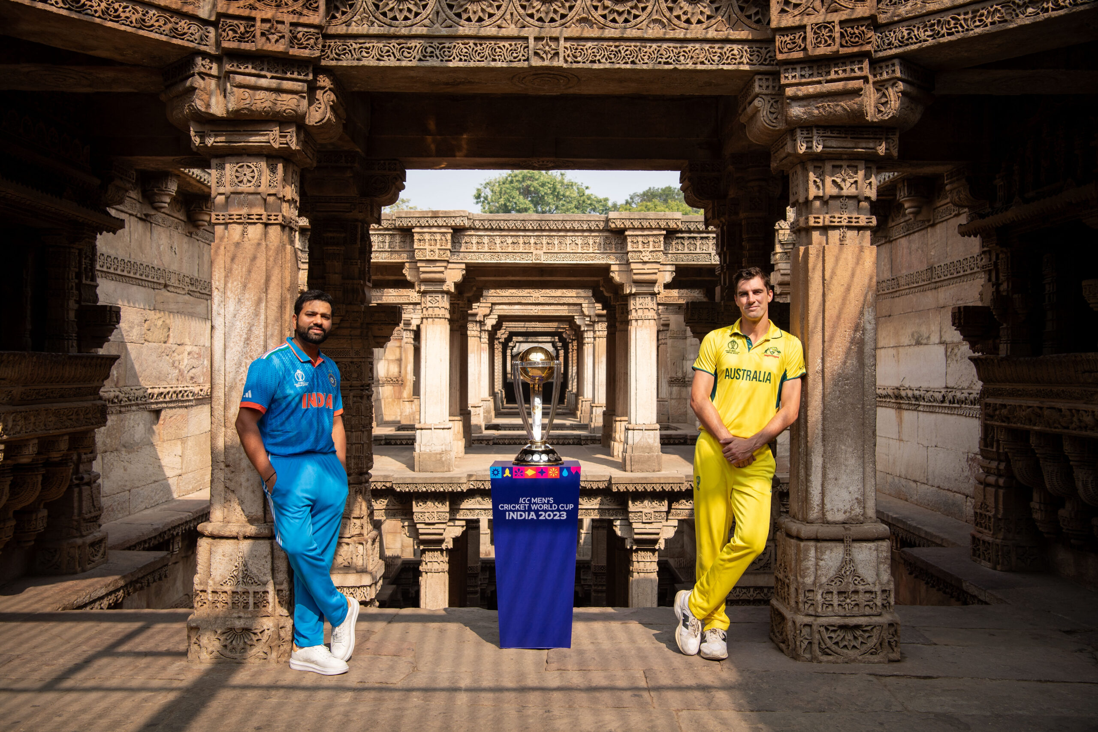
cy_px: 366
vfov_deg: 38.9
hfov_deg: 55.8
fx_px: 1037
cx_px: 549
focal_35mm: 34
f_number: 5.6
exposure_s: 1/320
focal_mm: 34
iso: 125
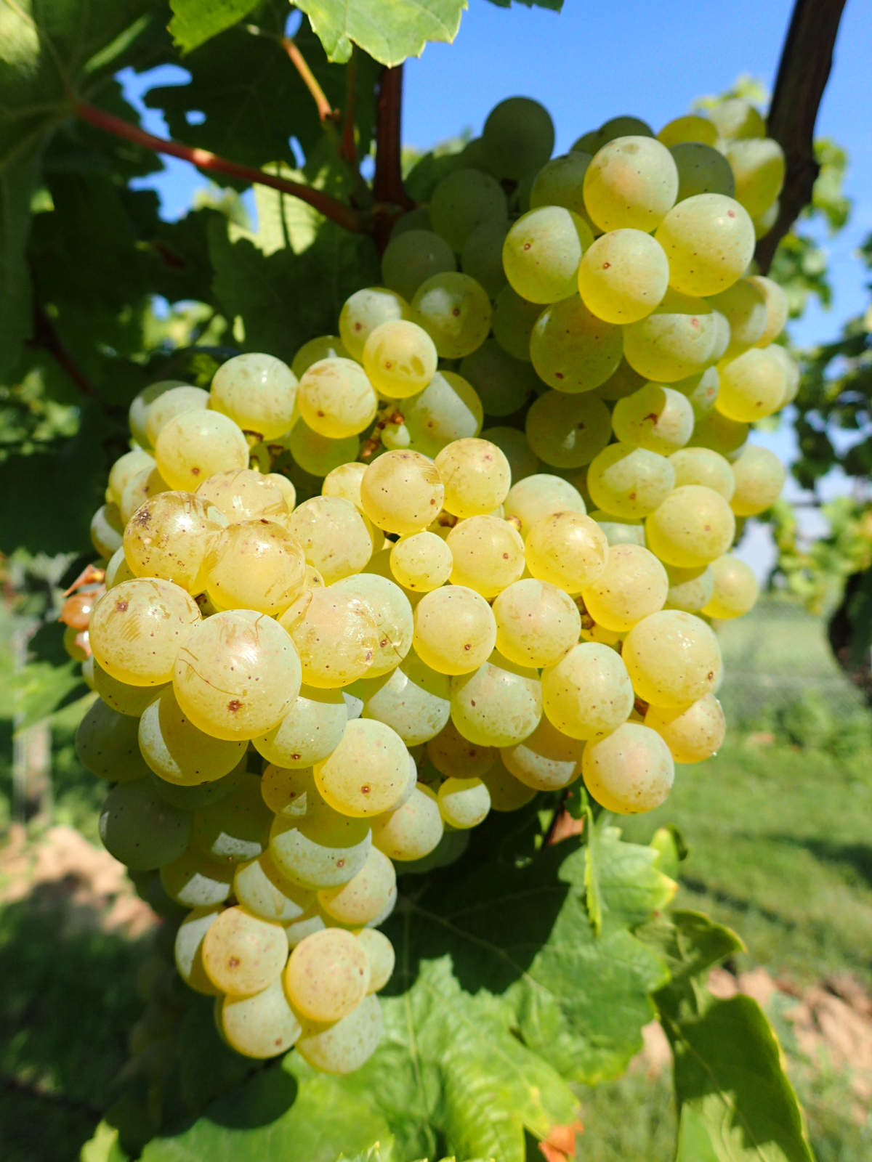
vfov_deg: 69.4
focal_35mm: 25
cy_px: 581
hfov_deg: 54.9
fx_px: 840
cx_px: 436
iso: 100
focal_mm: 4.5
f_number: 8
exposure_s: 1/160
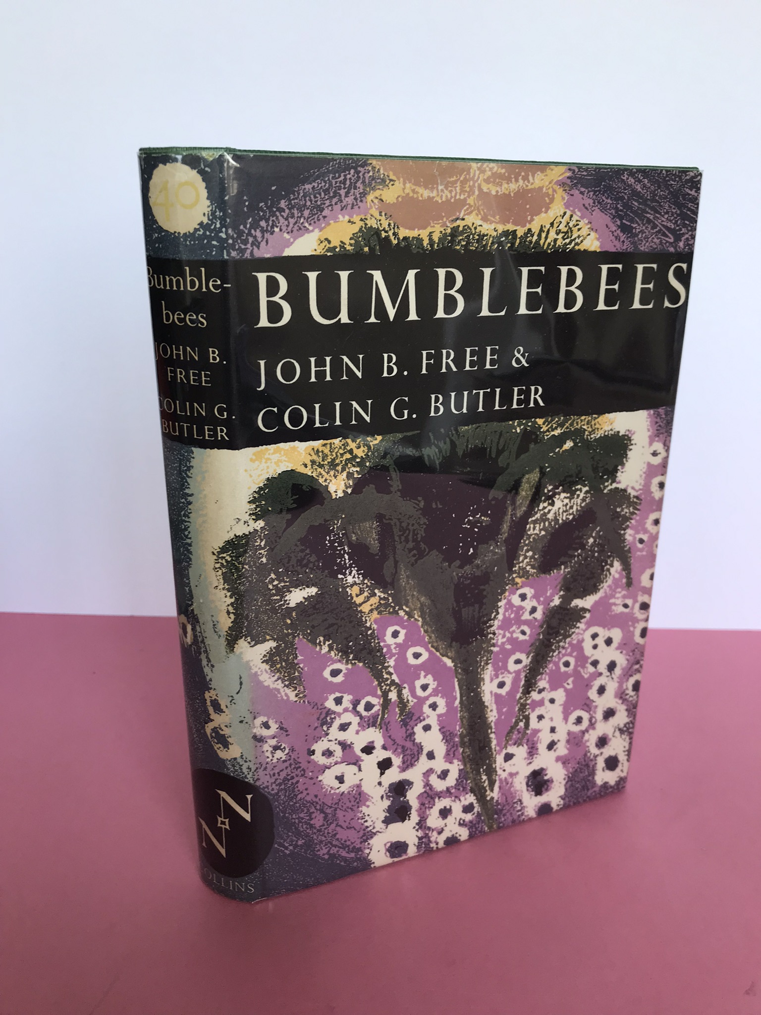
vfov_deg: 63.4
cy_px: 508
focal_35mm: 28
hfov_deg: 49.7
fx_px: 821
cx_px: 380
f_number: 1.8
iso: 20
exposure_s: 1/113
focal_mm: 3.99
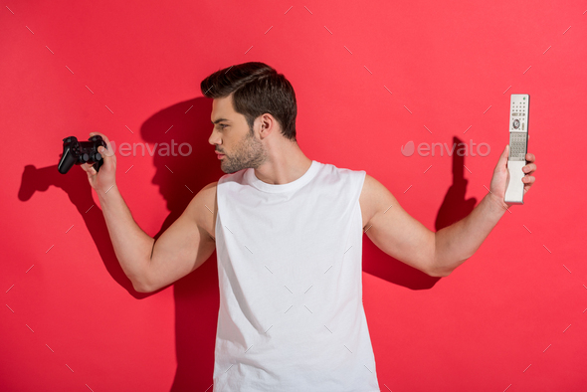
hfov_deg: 18.3
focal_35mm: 112
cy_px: 196
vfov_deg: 12.2
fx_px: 1827
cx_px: 294
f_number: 7.1
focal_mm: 112
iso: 125
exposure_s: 1/200
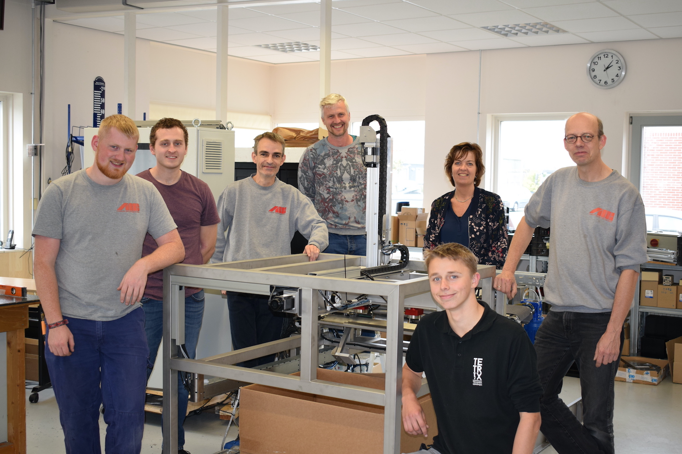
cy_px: 227
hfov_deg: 42.3
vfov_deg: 28.9
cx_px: 341
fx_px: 881
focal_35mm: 46
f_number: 4.2
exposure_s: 1/60
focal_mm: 31
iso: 450
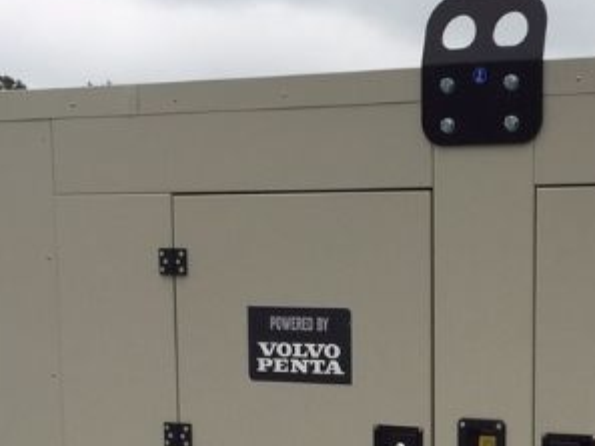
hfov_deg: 20.9
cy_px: 512
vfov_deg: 15.7
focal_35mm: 91
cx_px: 566
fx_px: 1565
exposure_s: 1/476
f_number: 2.2
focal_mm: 4.15
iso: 32
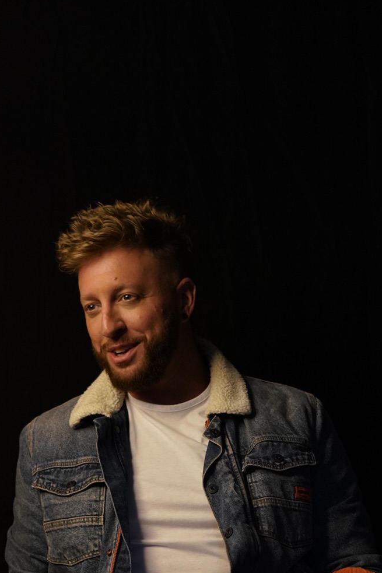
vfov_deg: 23.4
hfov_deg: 16.6
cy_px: 617
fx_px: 1306
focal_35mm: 82
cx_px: 254
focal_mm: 35
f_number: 1.8
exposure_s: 1/100
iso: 1000
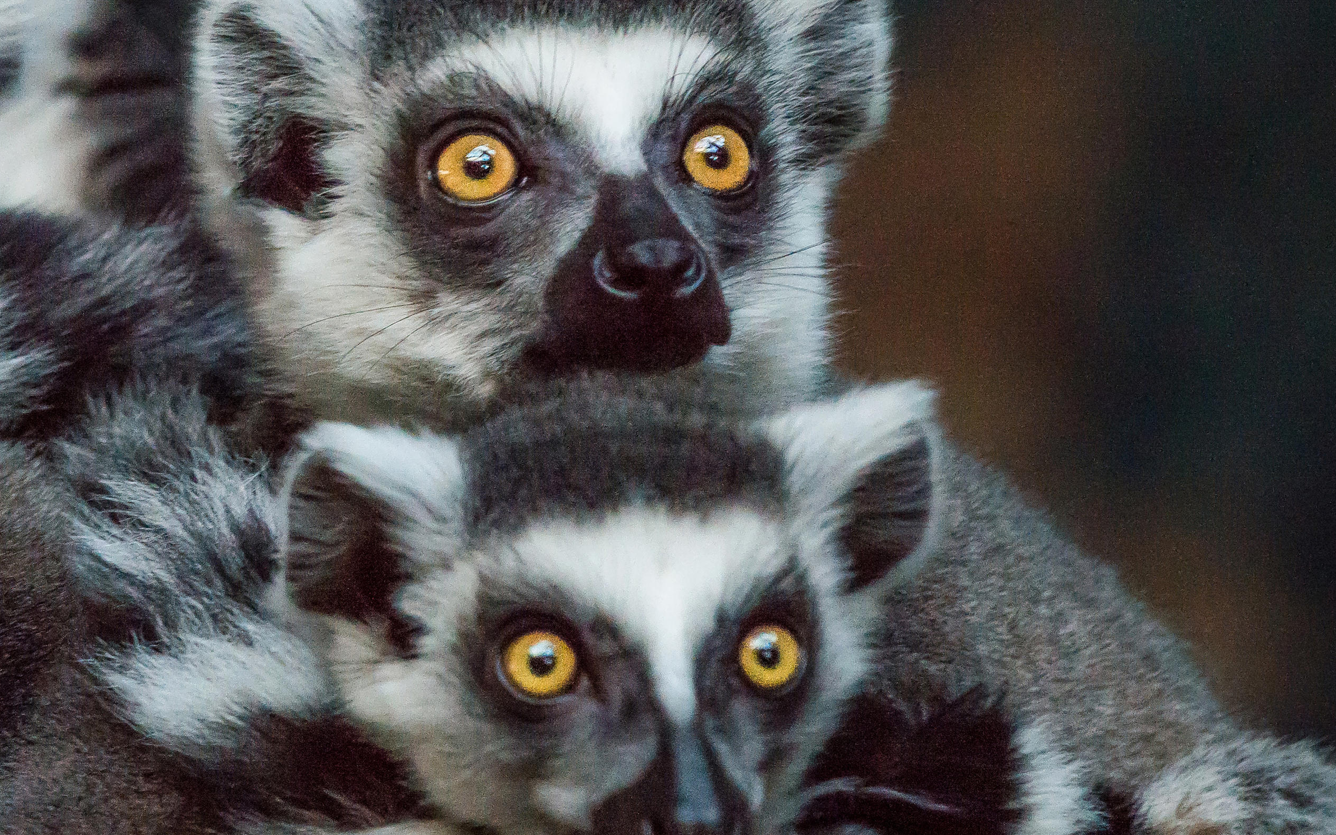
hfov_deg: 3.5
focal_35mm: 604
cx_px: 201
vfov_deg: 2.2
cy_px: 298
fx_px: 21990
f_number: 8
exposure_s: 1/400
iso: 4000
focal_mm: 300
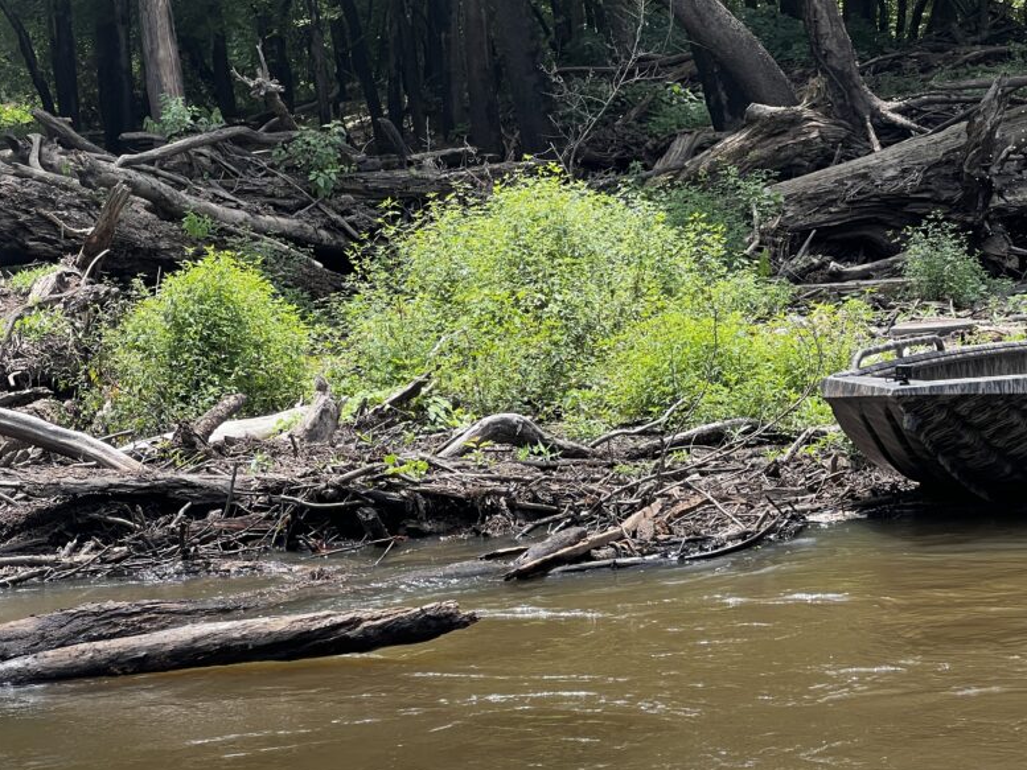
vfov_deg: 13.8
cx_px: 706
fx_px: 3175
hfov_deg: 18.3
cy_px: 383
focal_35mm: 107
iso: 32
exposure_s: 1/114
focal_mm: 9
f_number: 2.8
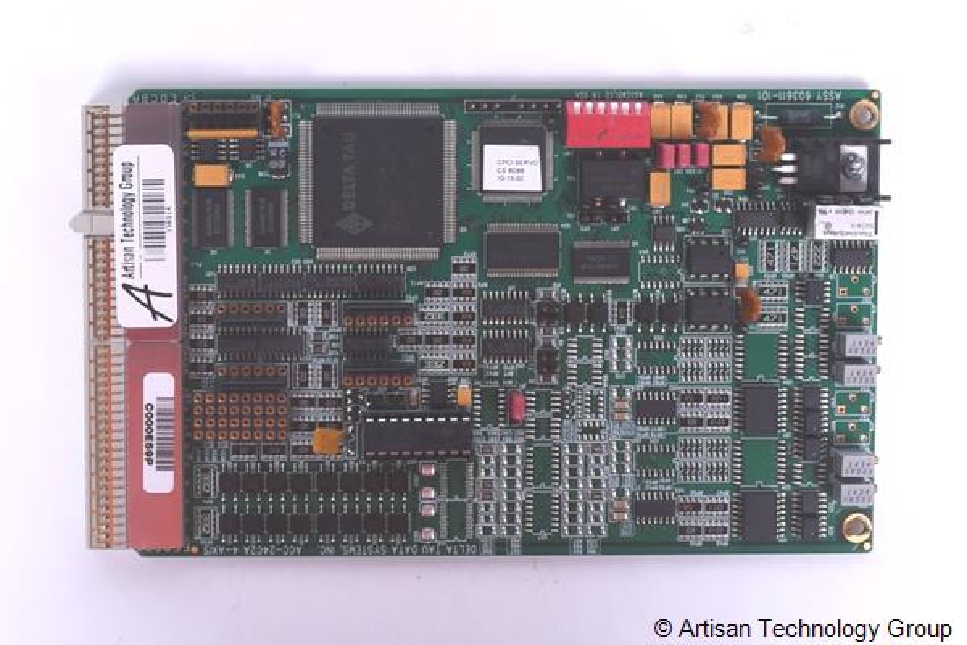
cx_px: 484
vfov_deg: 43.6
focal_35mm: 30
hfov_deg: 61.9
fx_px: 806
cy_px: 322
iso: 200
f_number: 14
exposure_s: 1/250
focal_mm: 20
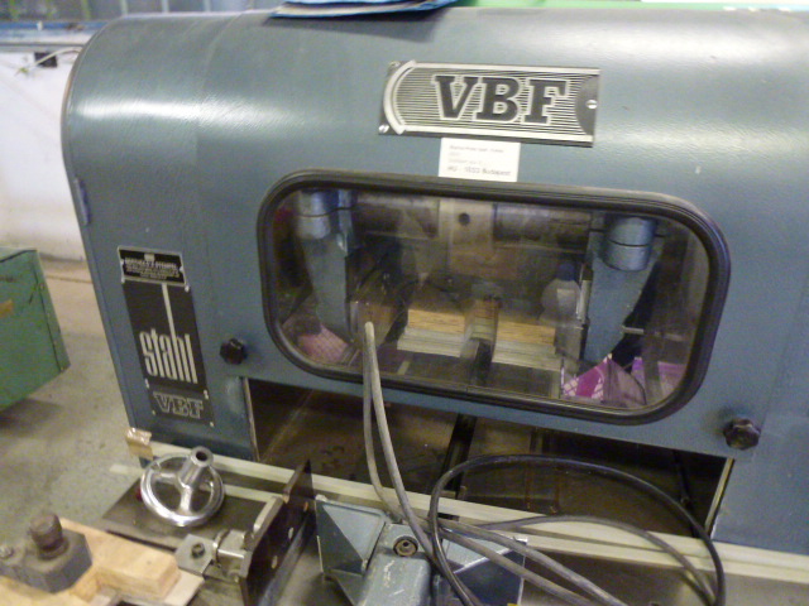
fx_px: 561
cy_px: 303
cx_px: 404
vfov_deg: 56.8
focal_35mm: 24
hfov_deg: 71.6
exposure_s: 1/13
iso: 800
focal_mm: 4.3
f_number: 3.3
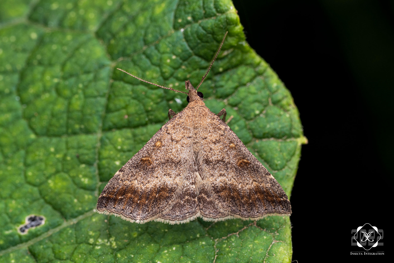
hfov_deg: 19.5
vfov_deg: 13.0
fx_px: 1149
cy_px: 132
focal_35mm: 105
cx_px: 197
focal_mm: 105
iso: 160
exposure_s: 1/160
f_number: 18
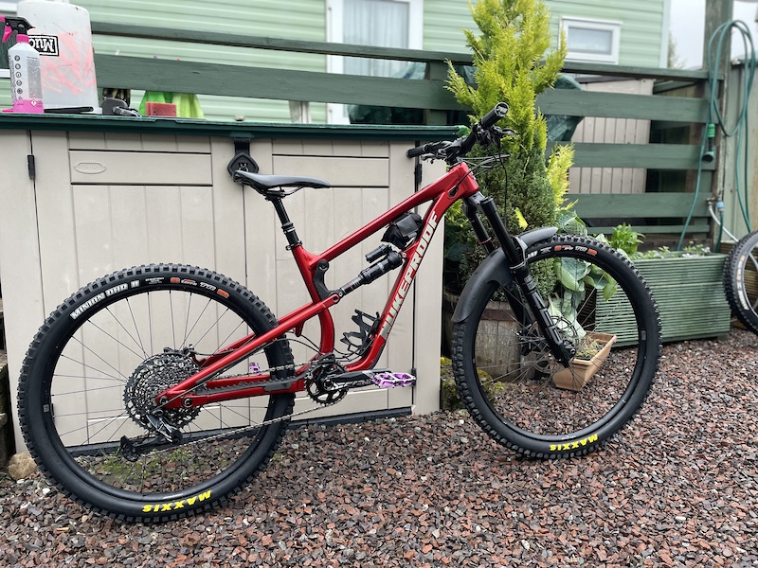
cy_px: 284
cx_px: 379
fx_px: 569
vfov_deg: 53.1
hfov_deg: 67.3
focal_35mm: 26
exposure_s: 1/121
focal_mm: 4.2
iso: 100
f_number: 1.6
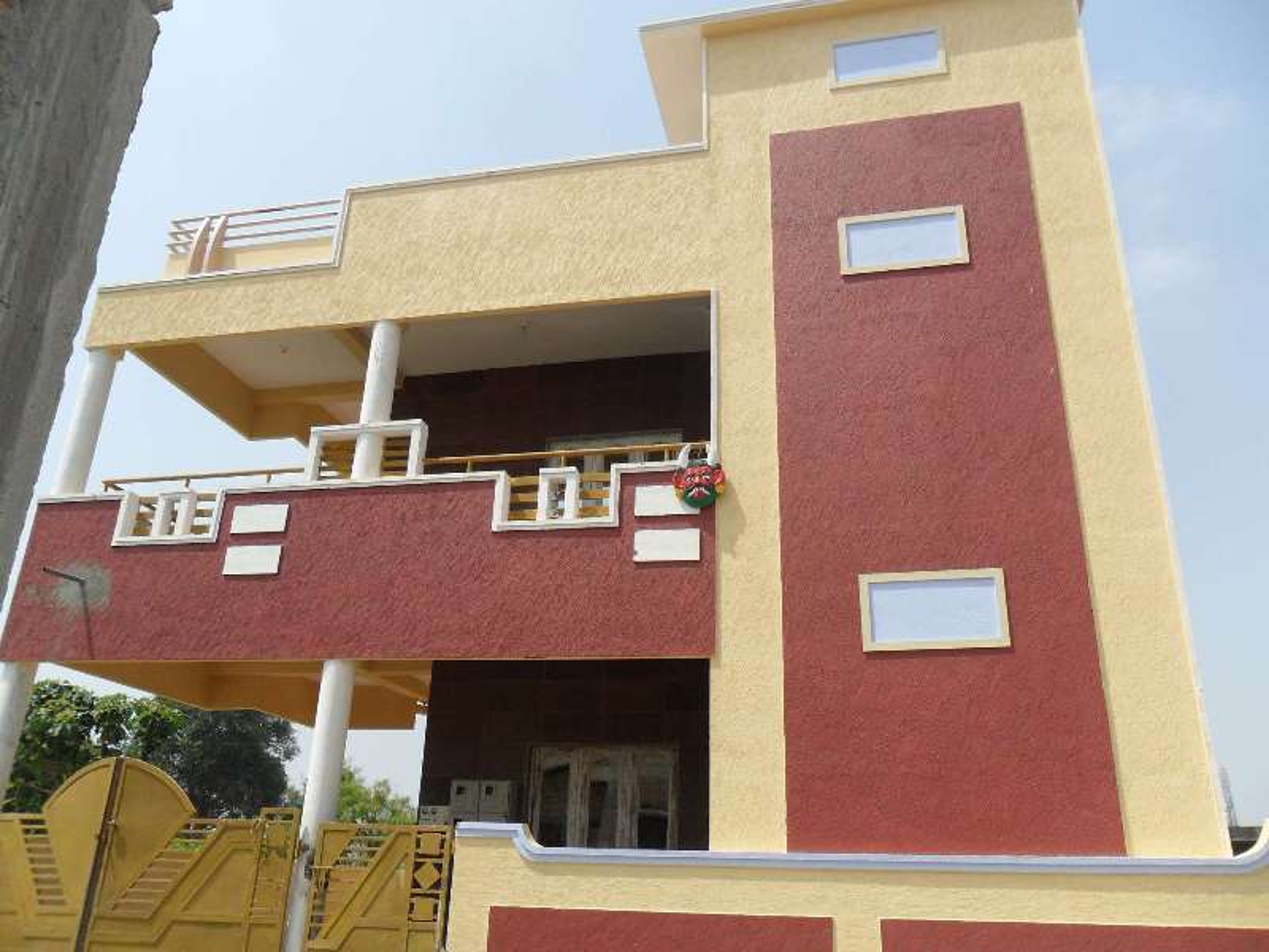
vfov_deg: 51.4
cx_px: 634
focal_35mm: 27
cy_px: 476
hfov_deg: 65.3
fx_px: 990
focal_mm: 4.9
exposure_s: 1/250
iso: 120
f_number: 8.9
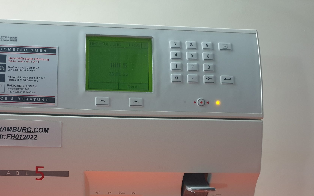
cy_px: 175
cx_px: 112
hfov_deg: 46.6
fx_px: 359
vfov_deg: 29.3
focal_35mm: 42
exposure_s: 1/50
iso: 320
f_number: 1.5
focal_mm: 4.3
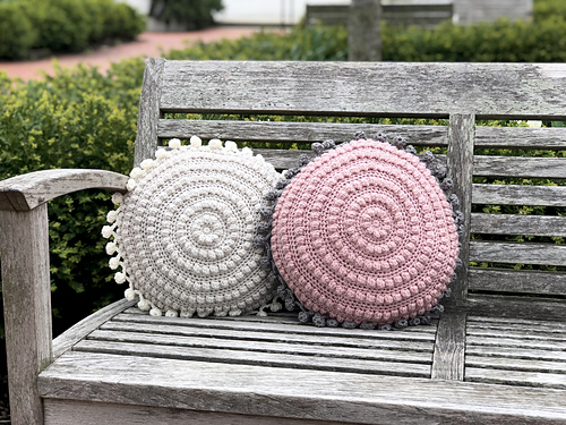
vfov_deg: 25.7
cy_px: 212
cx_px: 283
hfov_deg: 33.8
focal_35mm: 57
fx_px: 932
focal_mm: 6.6
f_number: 2.8
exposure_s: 1/120
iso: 25
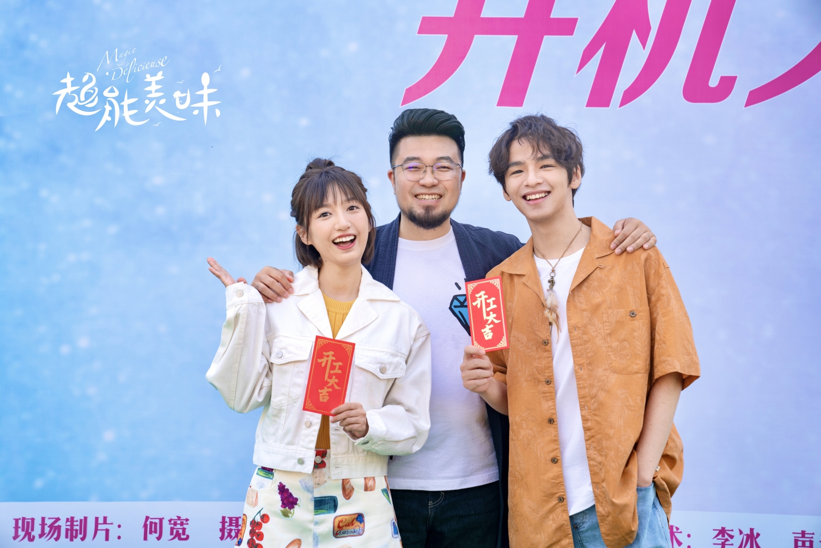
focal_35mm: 70
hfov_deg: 28.8
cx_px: 410
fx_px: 1596
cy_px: 274
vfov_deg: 19.5
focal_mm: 70
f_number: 5.6
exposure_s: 1/160
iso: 100
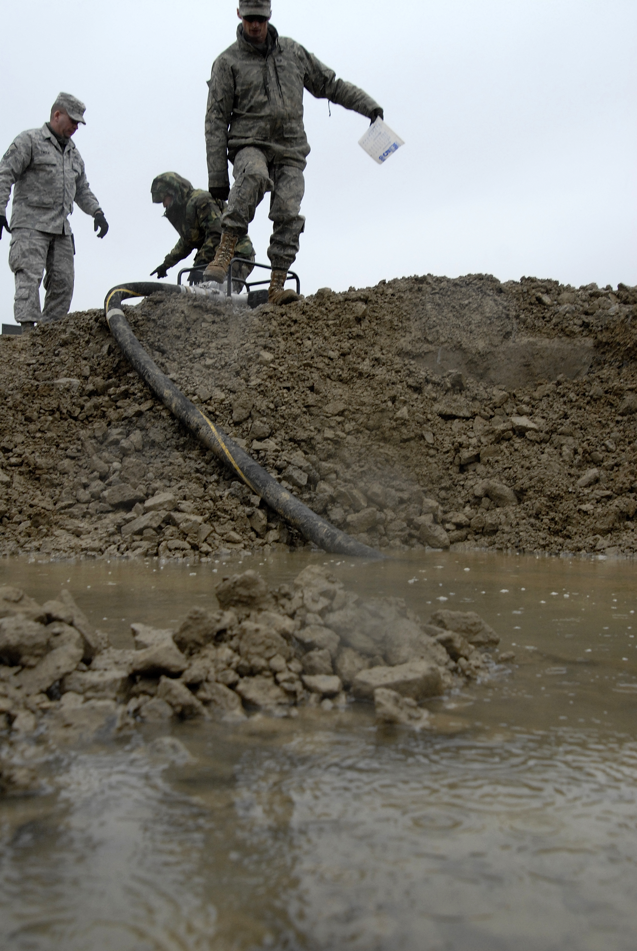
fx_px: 953
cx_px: 318
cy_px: 476
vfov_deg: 53.1
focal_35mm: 36
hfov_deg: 37.0
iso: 400
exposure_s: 1/320
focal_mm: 24
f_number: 6.3
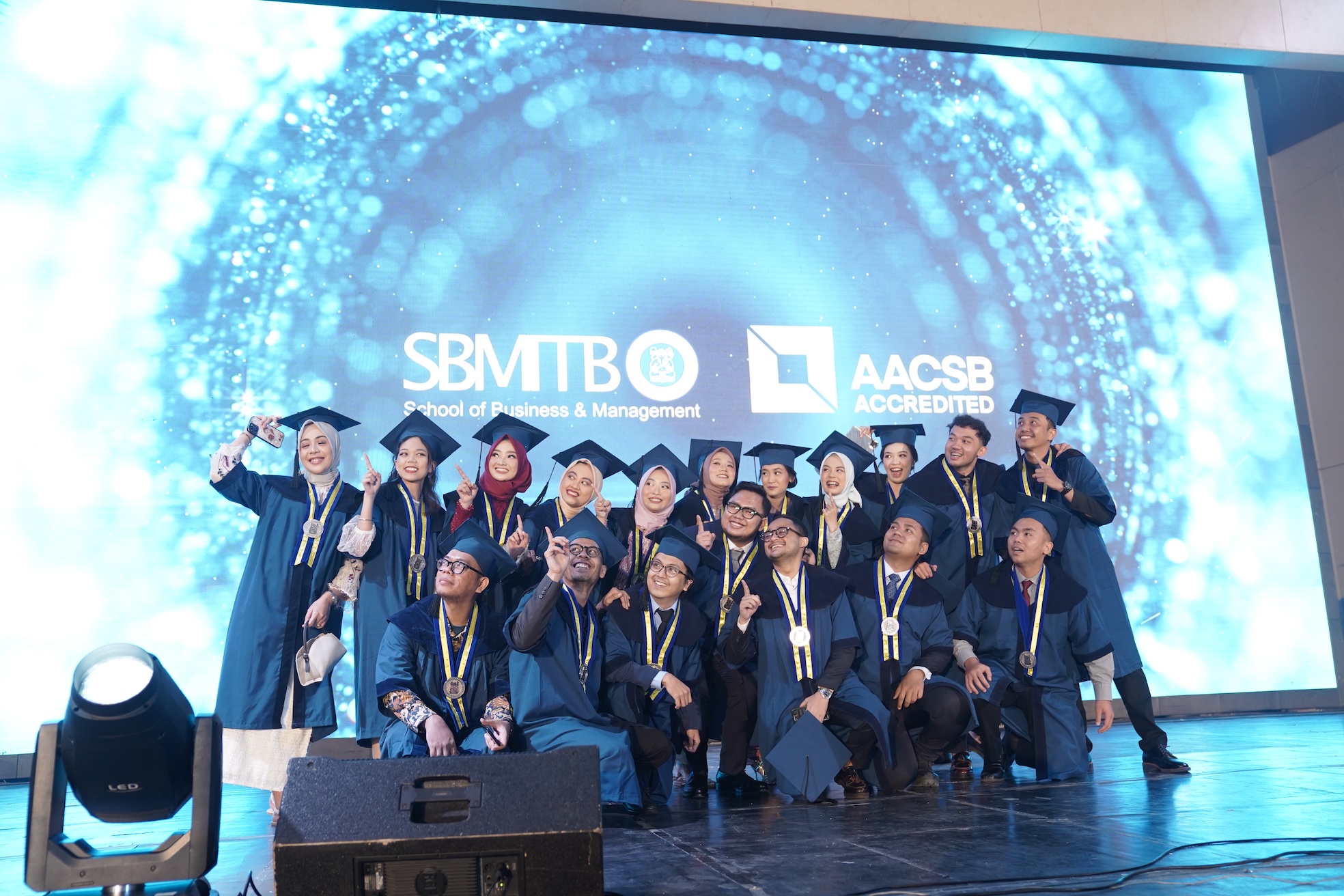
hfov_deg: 61.9
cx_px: 672
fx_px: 1120
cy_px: 448
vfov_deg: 43.6
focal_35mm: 30
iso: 1250
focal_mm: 30
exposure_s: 1/100
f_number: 2.8
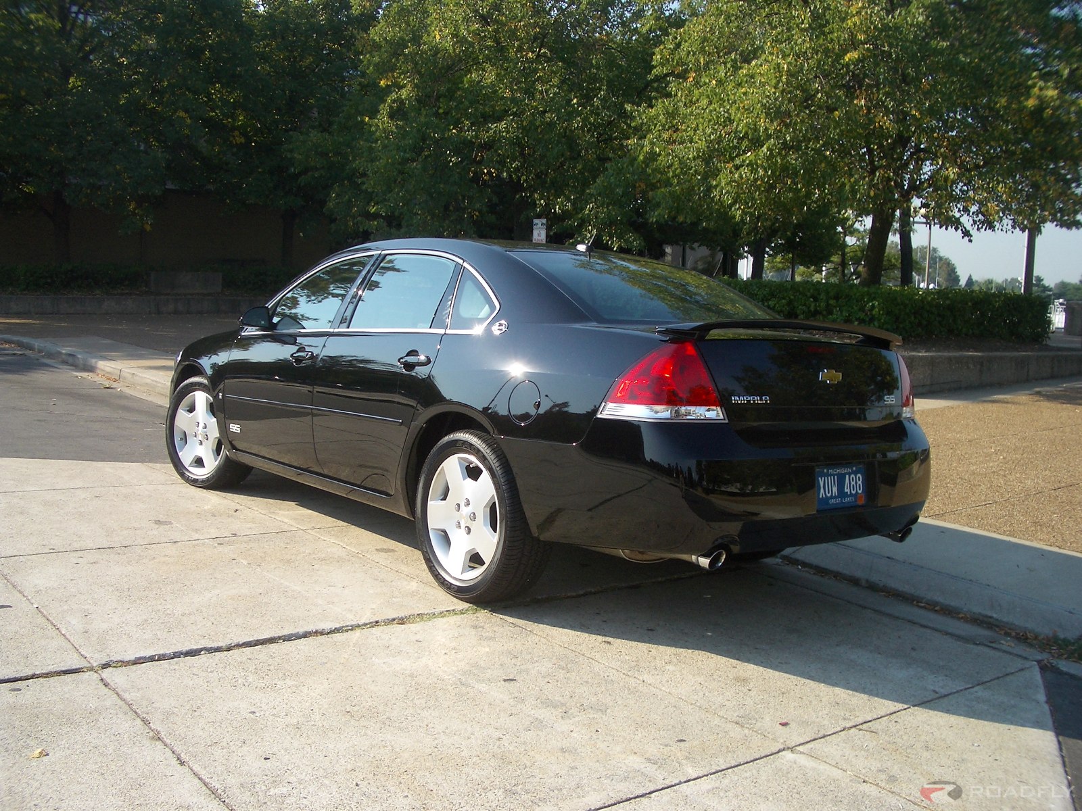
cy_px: 406
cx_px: 541
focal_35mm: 35
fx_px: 1094
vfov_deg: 40.7
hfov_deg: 52.6
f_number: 4.3
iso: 50
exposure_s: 1/320
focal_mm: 5.8
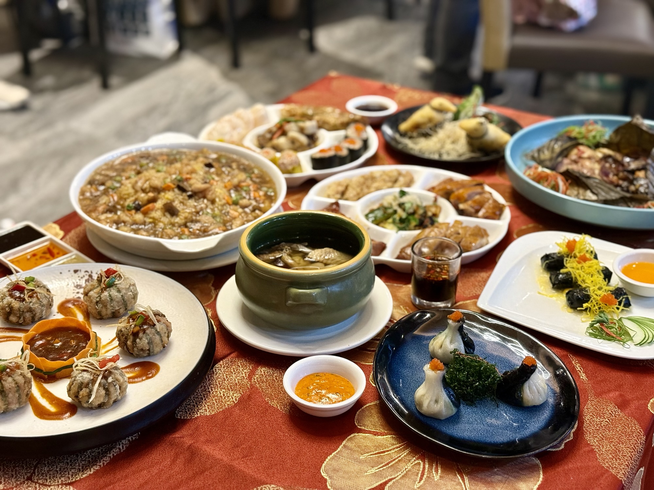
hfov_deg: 39.7
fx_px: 907
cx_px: 327
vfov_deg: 30.3
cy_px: 245
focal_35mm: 48
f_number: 1.78
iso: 200
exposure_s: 1/60
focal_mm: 6.76
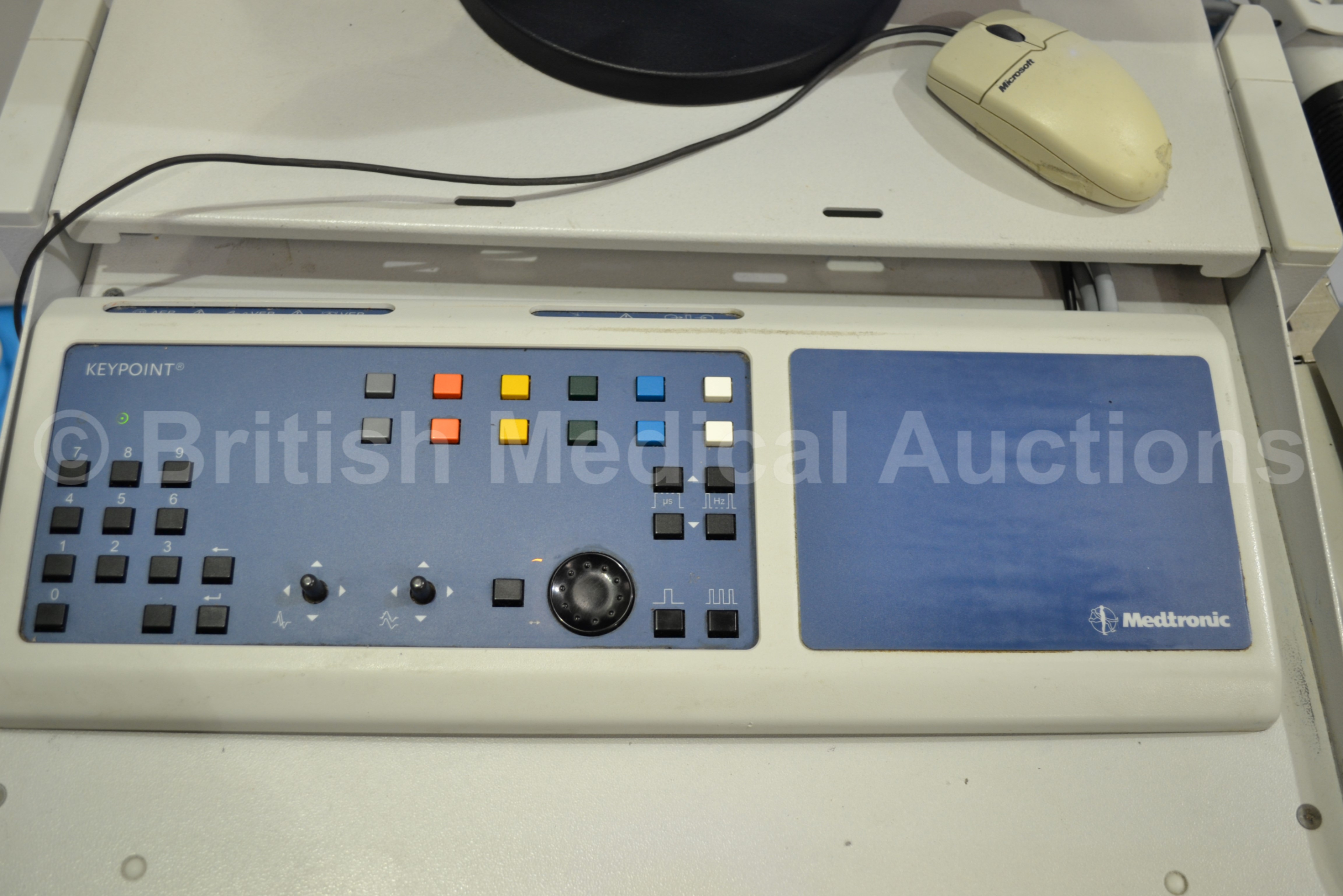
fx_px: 1343
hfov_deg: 53.1
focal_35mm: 36
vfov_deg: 36.9
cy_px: 448
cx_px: 672
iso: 400
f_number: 4
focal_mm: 24
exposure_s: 1/20
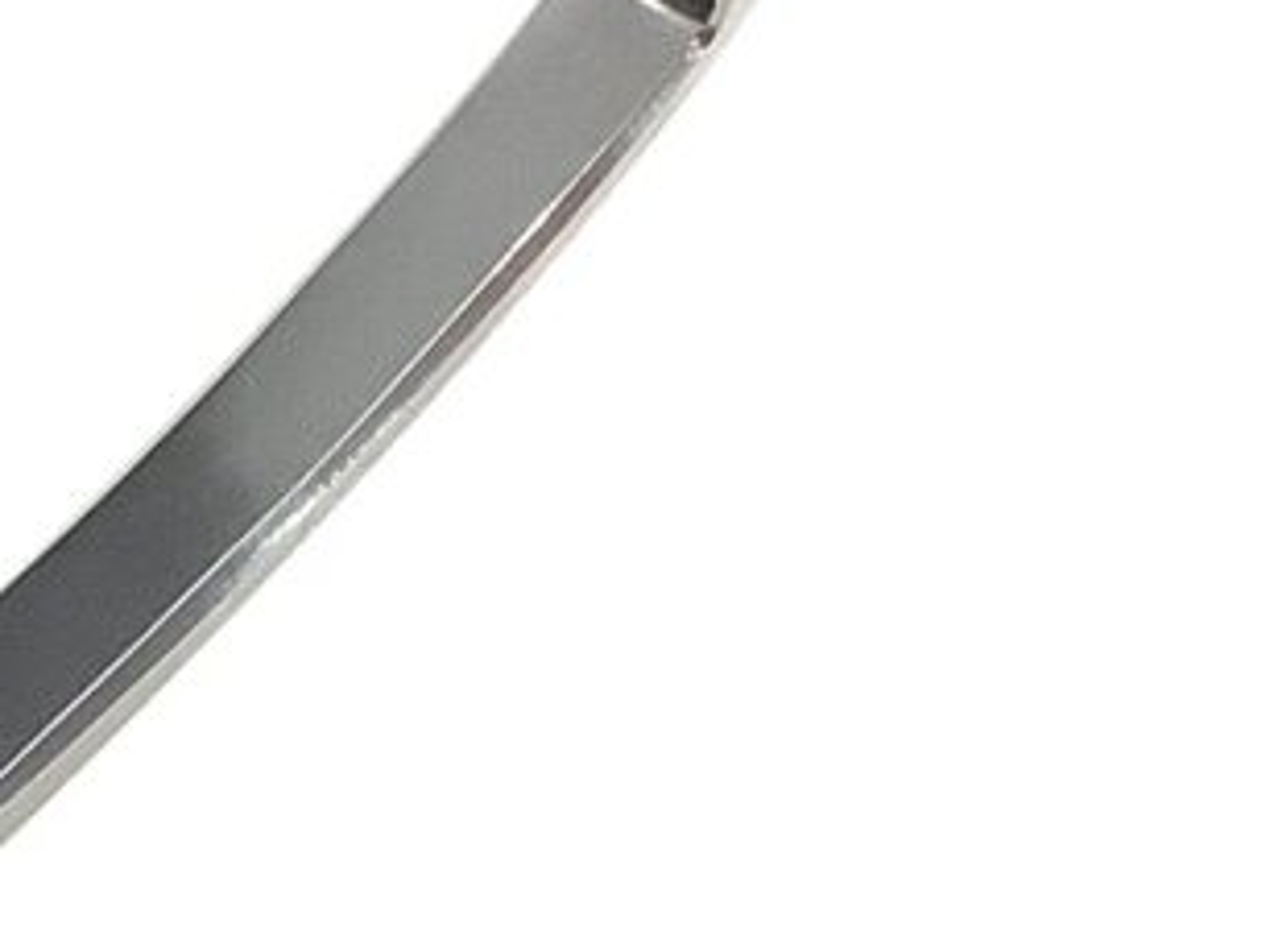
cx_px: -794
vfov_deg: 9.4
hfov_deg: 12.0
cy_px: 1283
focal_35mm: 155
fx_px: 5684
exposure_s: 1/60
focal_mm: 3.3
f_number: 2.4
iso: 250
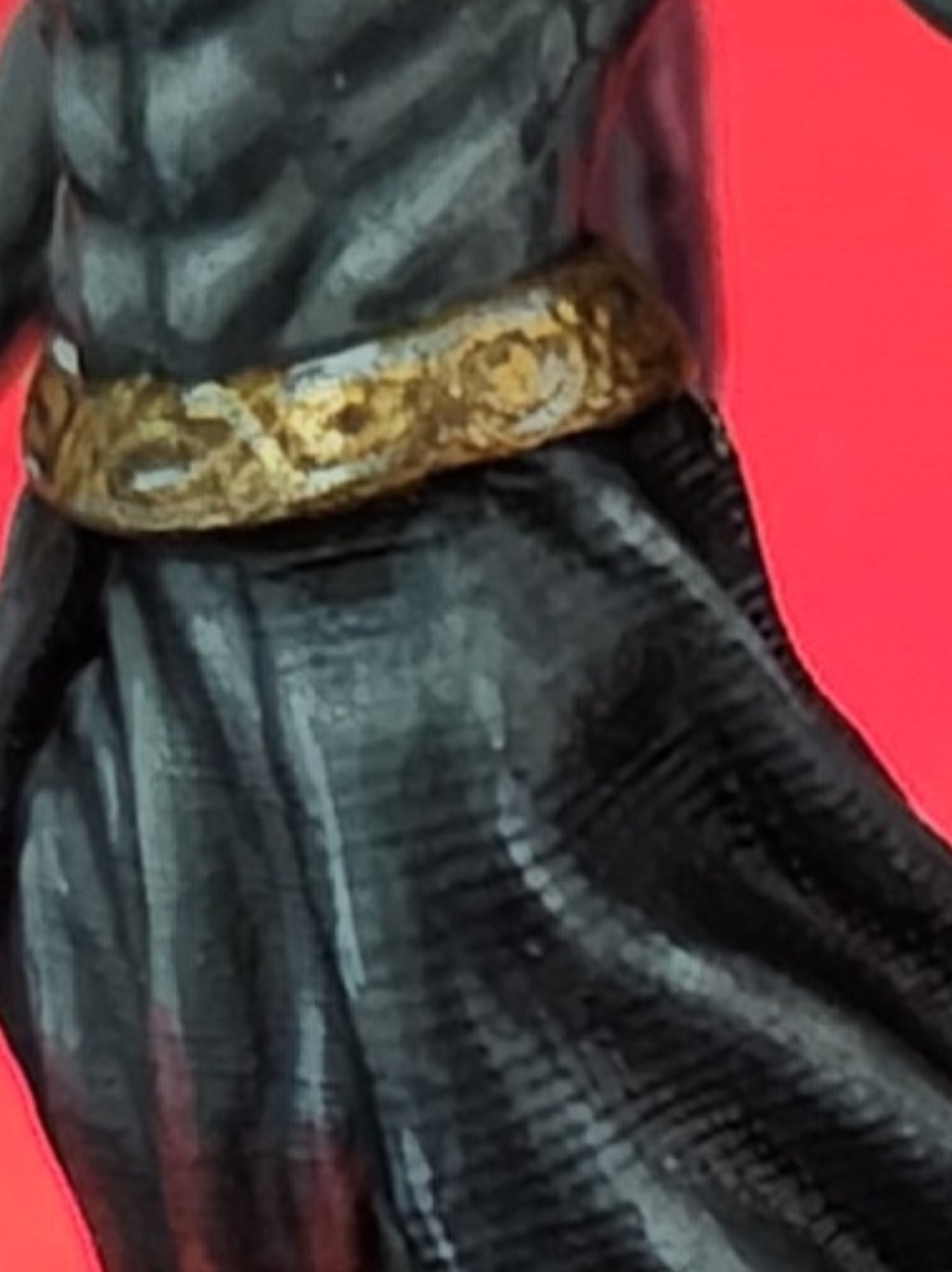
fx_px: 4553
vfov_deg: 15.9
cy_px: 673
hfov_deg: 11.8
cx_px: 987
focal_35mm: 124
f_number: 1.8
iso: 1250
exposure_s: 1/15
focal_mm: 5.4
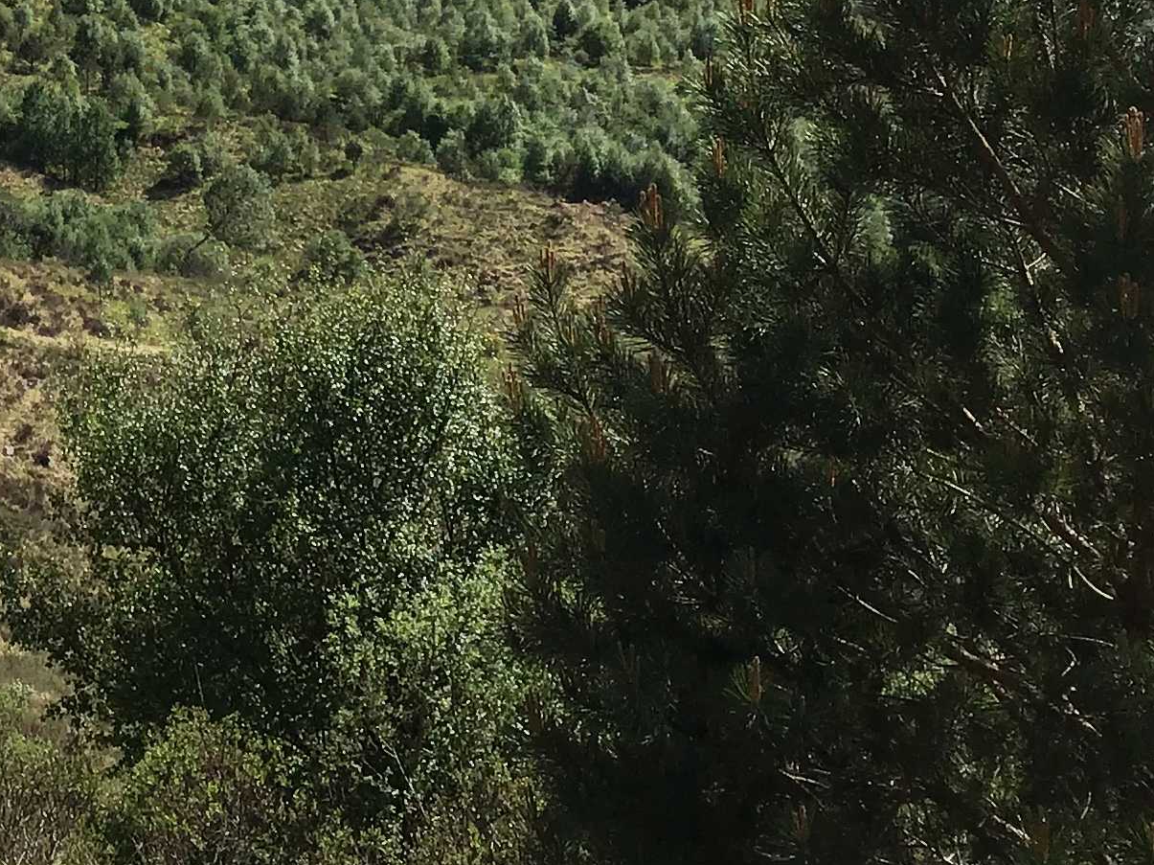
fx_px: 2799
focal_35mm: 84
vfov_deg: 16.8
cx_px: -38
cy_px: -182
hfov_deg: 22.3
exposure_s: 1/1456
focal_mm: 3.3
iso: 25
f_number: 2.4
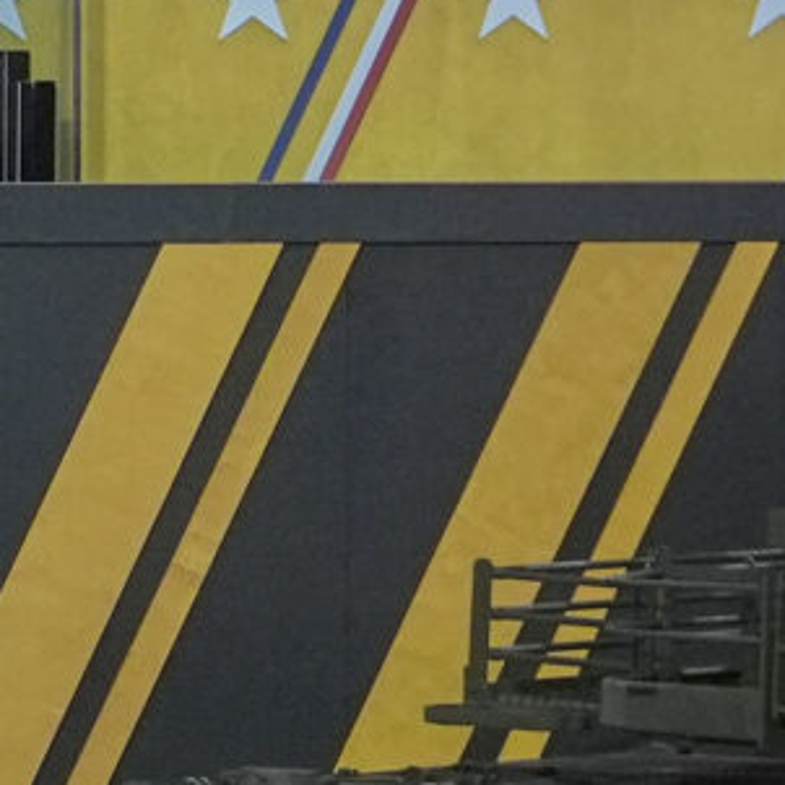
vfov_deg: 3.5
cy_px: -438
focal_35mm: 504
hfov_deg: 3.5
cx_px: -416
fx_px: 12931
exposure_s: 1/500
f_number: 4
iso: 800
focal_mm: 70
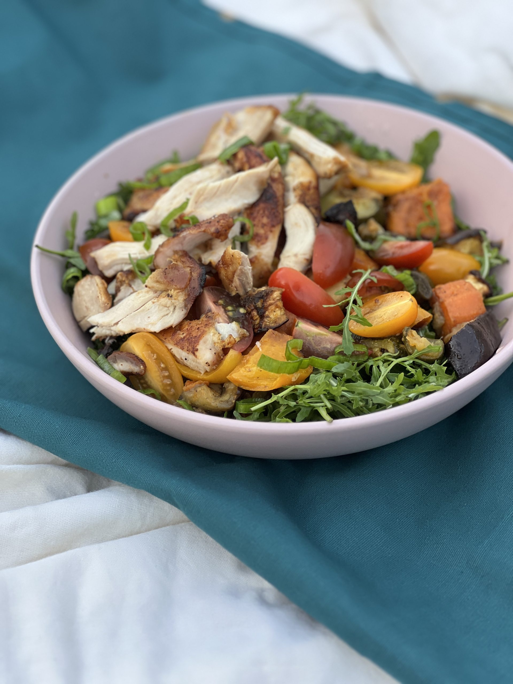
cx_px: 256
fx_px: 1521
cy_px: 342
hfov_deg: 19.1
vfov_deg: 25.3
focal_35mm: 77
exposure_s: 1/121
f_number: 2.8
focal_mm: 9
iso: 64
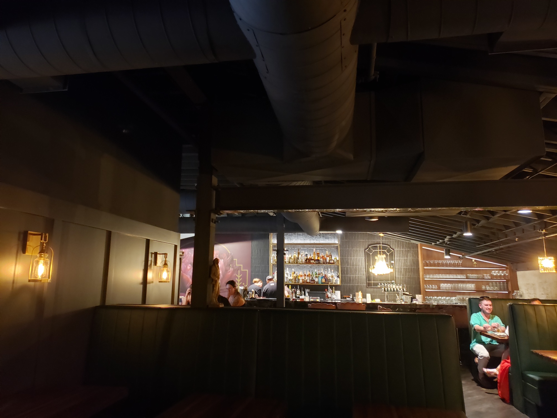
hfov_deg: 67.3
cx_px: 278
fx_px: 418
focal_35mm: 26
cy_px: 209
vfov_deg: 53.1
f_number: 1.5
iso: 500
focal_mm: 4.3
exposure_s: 1/10
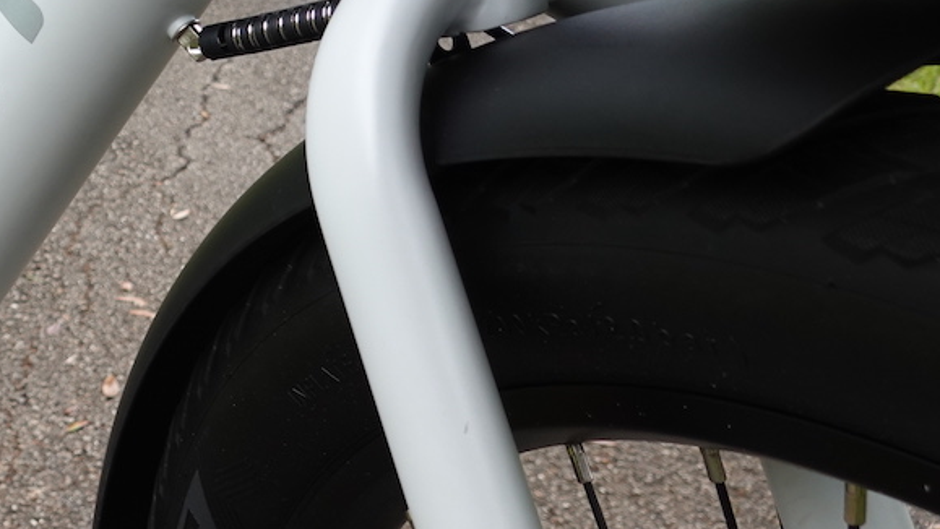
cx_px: -193
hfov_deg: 28.8
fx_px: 1571
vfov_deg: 18.7
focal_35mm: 63
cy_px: 35
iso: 100
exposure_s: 1/80
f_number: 2.8
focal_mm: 9
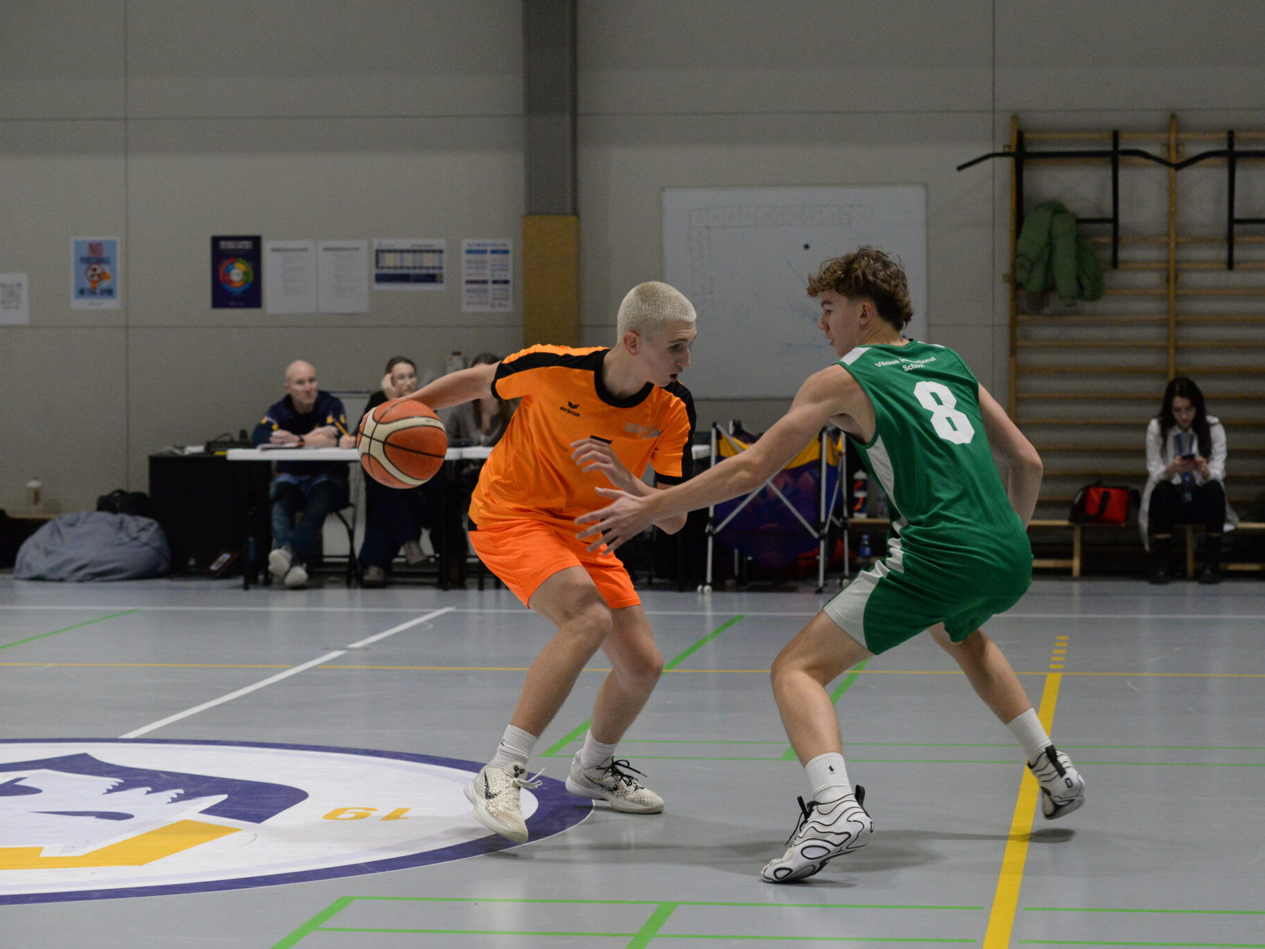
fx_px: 3654
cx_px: 679
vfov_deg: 14.8
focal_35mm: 100
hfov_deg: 19.6
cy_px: 473
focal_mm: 92
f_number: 5
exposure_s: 1/500
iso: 6400
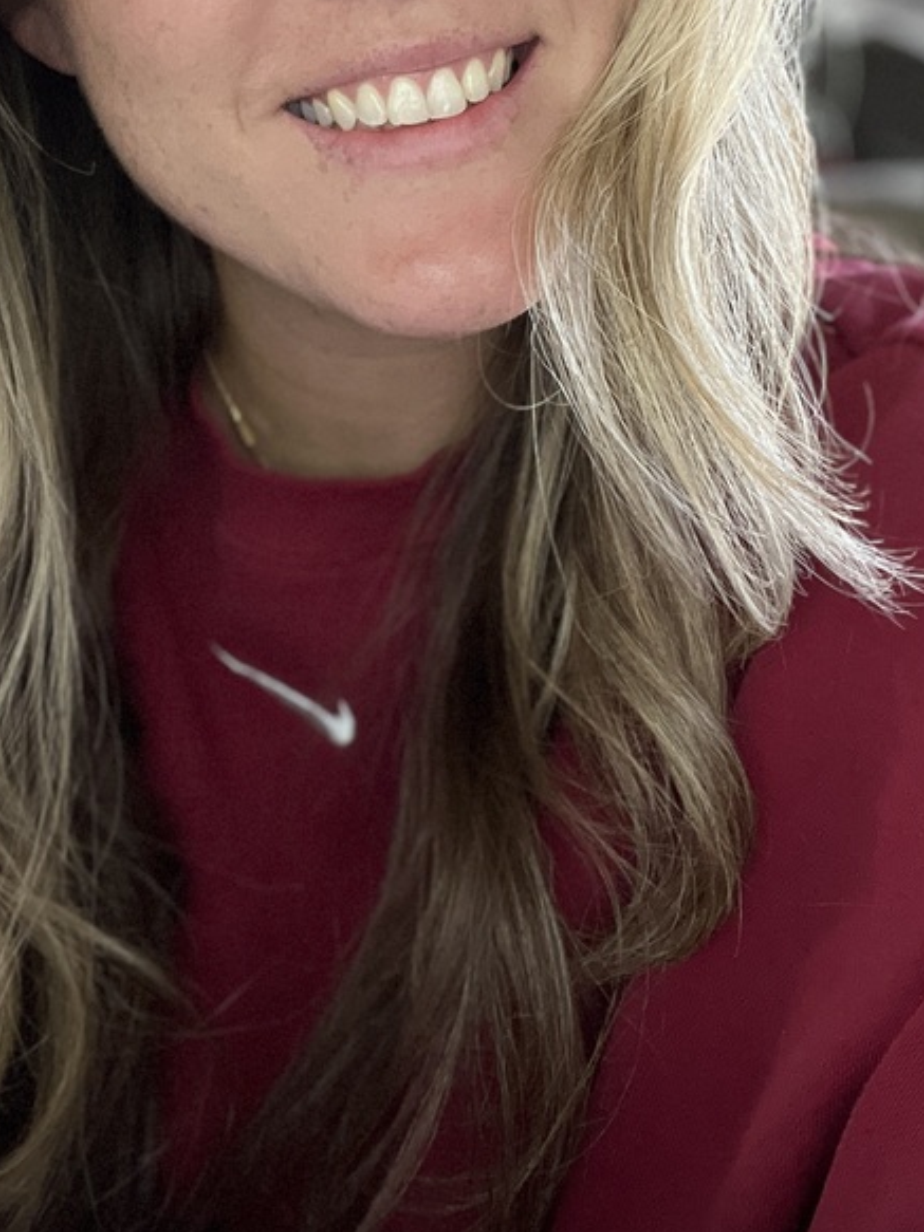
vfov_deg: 38.4
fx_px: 1709
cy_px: 269
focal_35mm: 48
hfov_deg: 30.3
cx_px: 440
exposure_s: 1/50
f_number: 2.2
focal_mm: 2.71
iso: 320
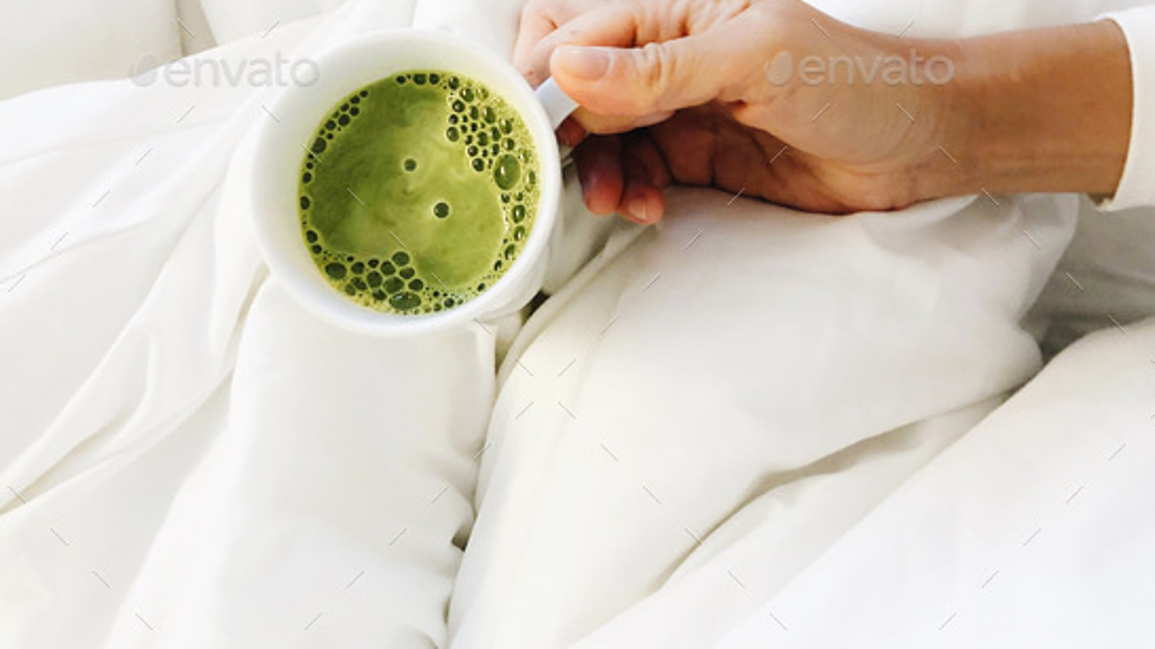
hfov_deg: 59.4
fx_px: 1011
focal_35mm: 33
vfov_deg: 35.3
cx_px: 535
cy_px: 221
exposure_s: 1/11
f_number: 1.8
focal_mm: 3.99
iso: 100
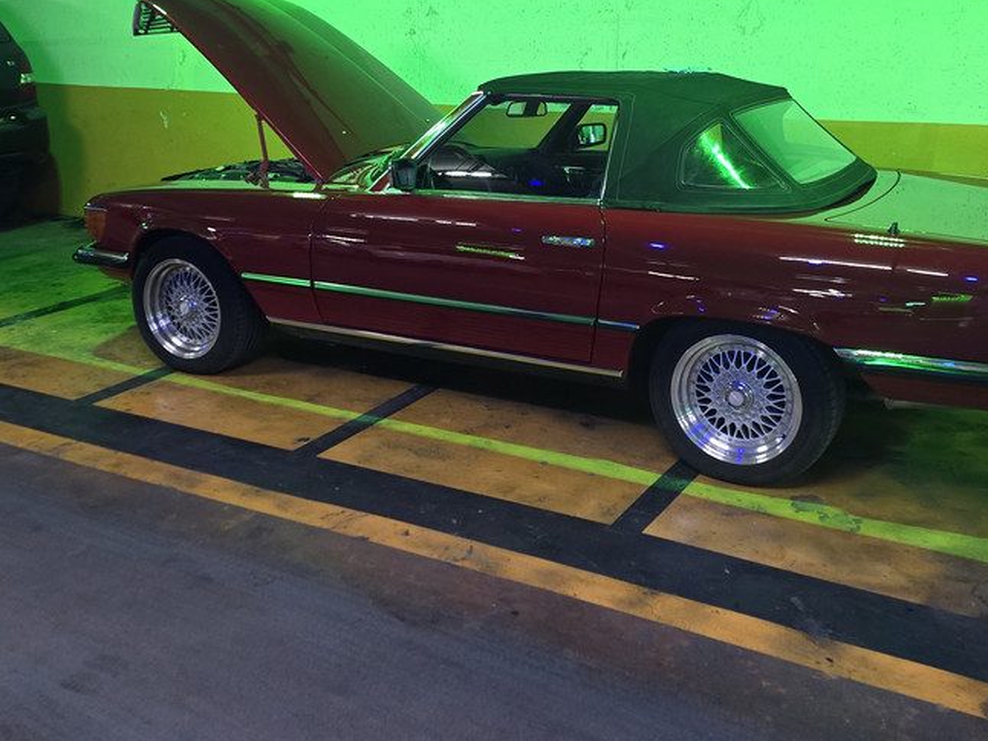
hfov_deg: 49.0
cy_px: 228
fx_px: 1084
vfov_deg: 37.2
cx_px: 498
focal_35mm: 38
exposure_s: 1/100
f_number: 1.7
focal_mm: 6.3
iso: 800
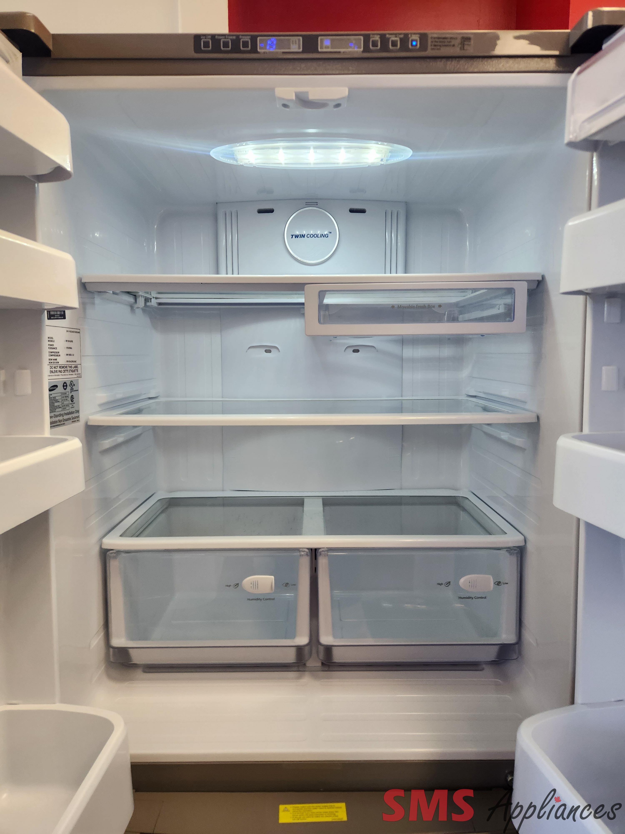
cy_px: 417
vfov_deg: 73.9
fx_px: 554
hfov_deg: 58.9
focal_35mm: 23
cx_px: 312
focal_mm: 5.4
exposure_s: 1/120
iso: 160
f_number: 1.8
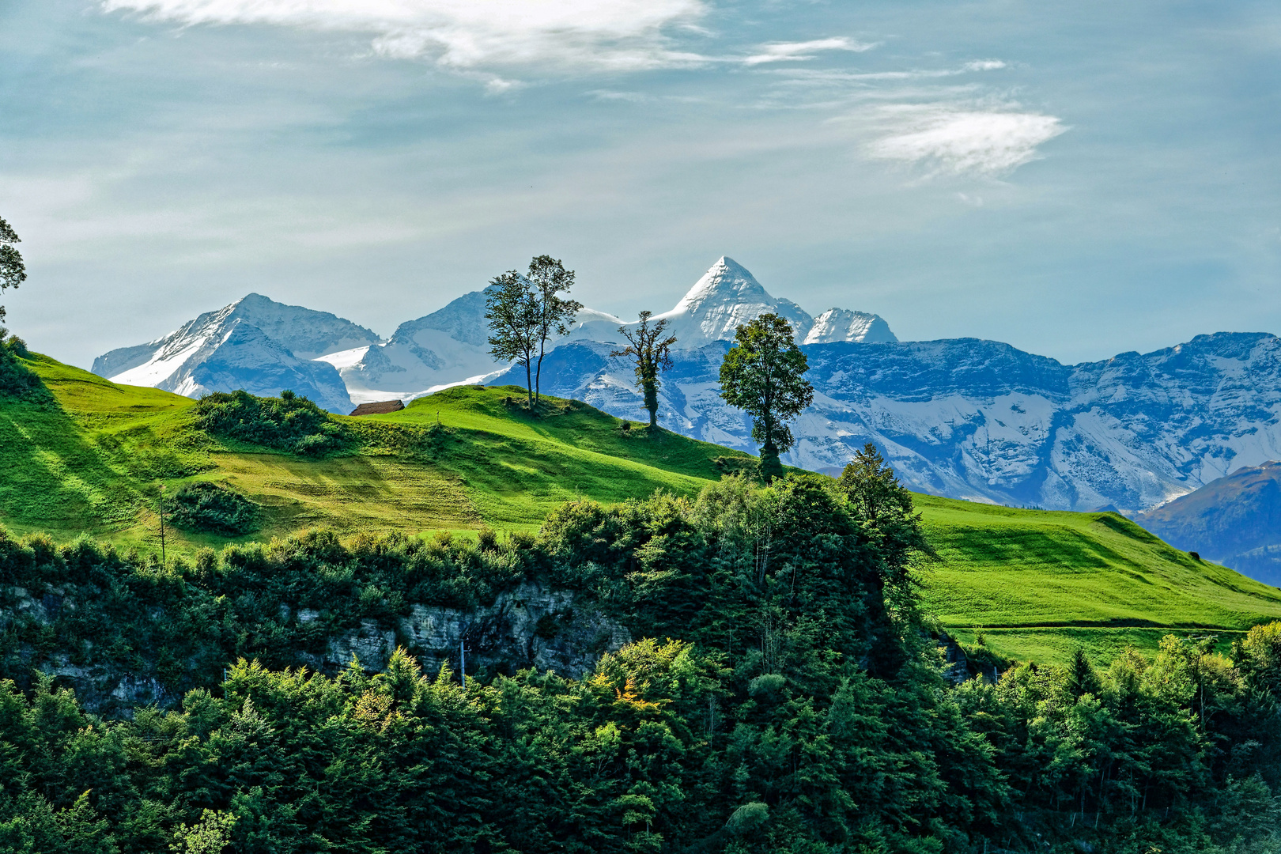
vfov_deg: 9.5
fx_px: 5124
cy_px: 427
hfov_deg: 14.3
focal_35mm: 144
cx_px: 640
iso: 100
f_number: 4
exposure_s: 1/640
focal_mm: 52.82
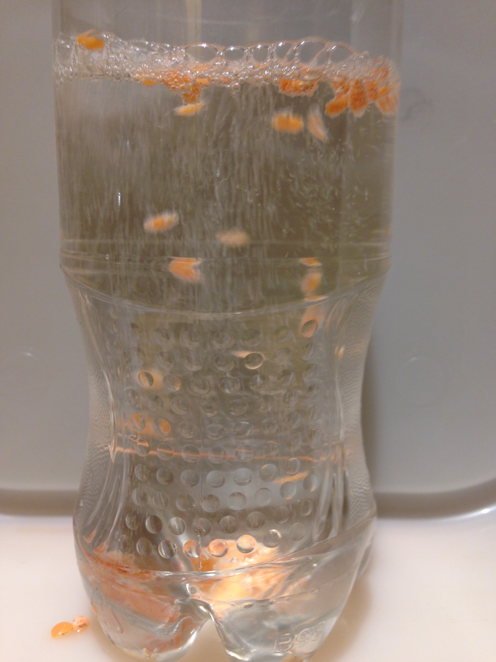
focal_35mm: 33
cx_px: 248
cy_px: 331
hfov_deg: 42.9
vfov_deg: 55.4
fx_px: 630
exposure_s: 1/24
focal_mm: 4.12
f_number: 2.4
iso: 50
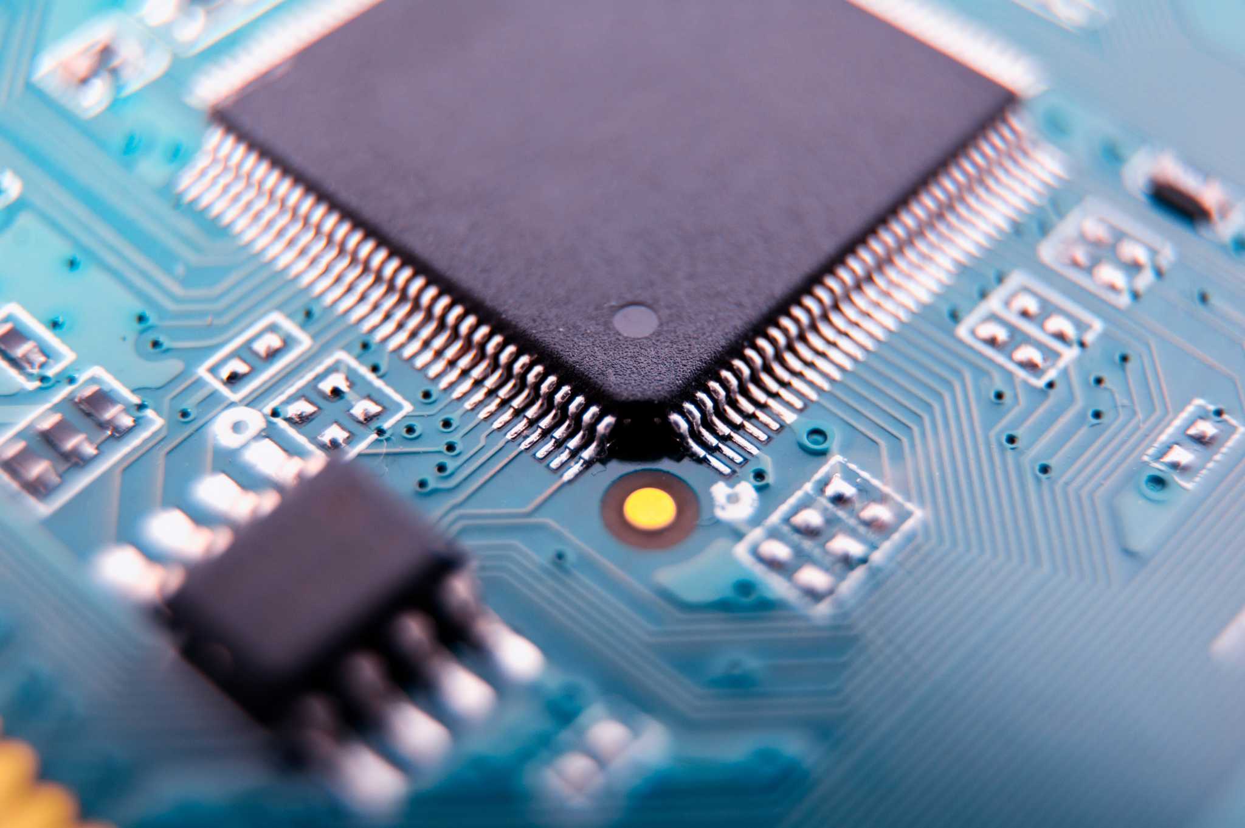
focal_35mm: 48
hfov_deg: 41.2
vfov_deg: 28.0
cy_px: 414
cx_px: 622
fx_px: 1658
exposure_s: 1/60
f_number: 4.5
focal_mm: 32
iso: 200
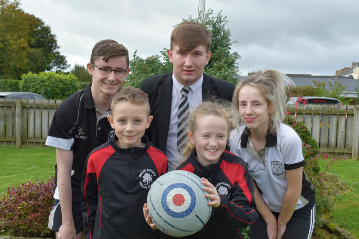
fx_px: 449
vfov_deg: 29.9
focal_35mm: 45
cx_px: 180
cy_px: 120
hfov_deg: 43.6
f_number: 8
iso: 250
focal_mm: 30
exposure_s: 1/250
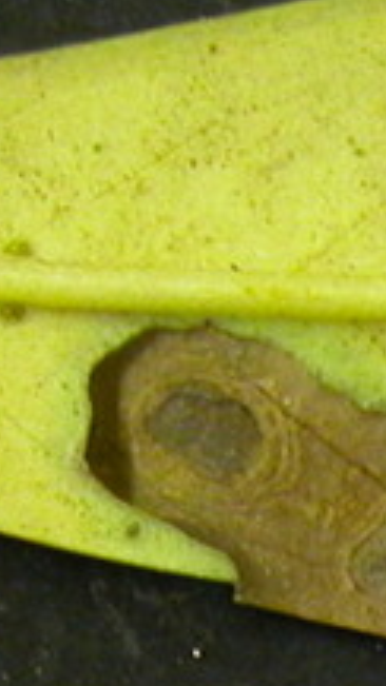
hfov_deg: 2.4
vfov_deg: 4.2
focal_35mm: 501
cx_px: 1117
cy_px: 1540
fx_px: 9120
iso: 160
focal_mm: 16.8
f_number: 3.2
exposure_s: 1/4
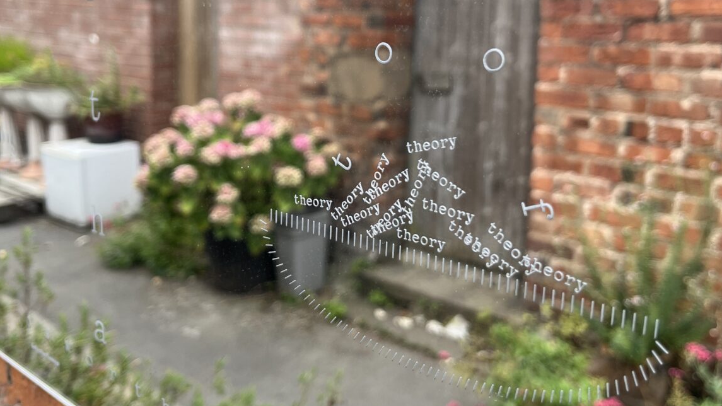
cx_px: 362
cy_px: 161
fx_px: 727
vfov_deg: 31.1
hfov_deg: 52.8
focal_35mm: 38
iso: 50
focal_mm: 5.1
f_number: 1.6
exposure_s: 1/324
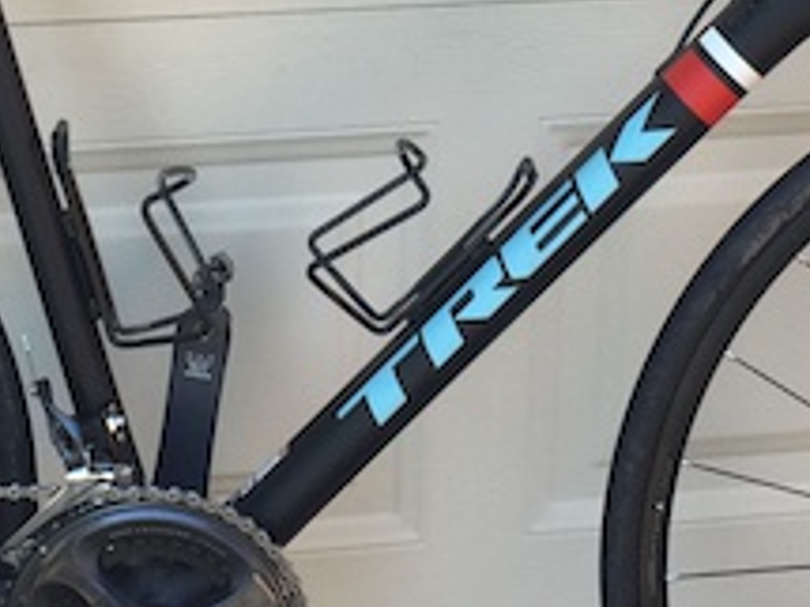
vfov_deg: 13.5
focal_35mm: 108
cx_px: 358
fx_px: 2526
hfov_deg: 18.2
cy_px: -23
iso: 32
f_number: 2.2
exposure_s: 1/120
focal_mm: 4.15
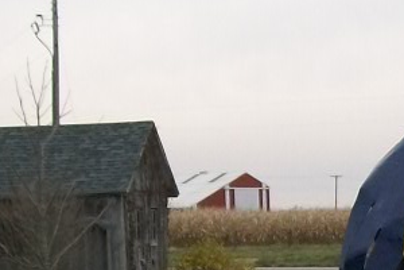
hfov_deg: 12.6
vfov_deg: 8.5
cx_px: 442
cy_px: 340
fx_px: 1795
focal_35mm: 160
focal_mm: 6
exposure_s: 1/320
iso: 80
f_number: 2.7
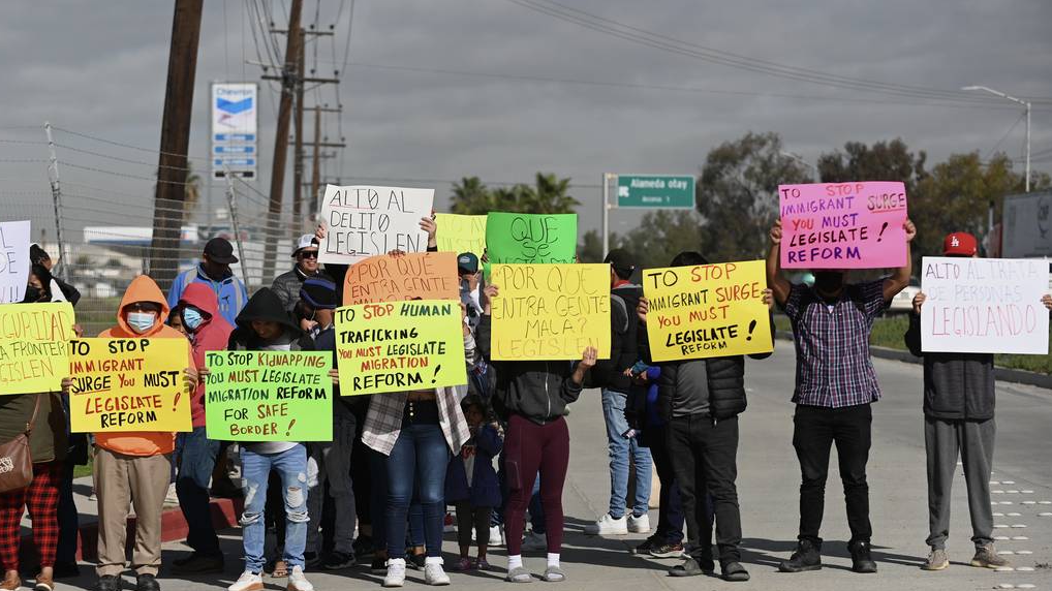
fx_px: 3514
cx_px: 462
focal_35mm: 126
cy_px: 346
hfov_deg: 17.0
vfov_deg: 9.6
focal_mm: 102
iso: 200
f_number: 4
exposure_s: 1/5000
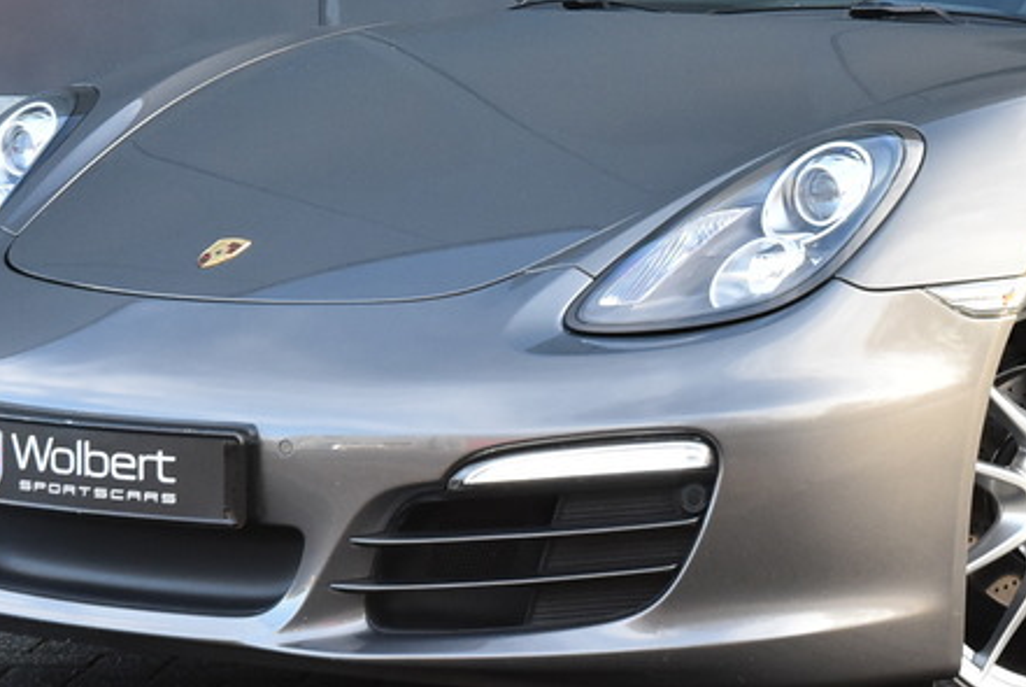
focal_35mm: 174
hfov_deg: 11.7
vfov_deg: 7.8
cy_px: -123
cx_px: 905
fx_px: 4964
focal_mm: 40
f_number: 7.1
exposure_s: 1/200
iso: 800
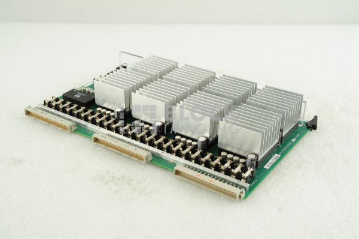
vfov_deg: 26.9
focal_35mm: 50
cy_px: 120
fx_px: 498
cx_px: 180
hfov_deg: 39.6
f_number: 11
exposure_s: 1/125
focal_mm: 50
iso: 1600
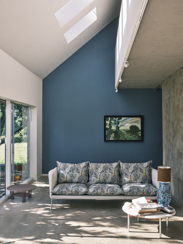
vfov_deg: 51.4
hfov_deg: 39.7
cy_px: 122
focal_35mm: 36
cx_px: 92
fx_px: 254
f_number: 8
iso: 100
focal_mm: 45.7
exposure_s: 1/13
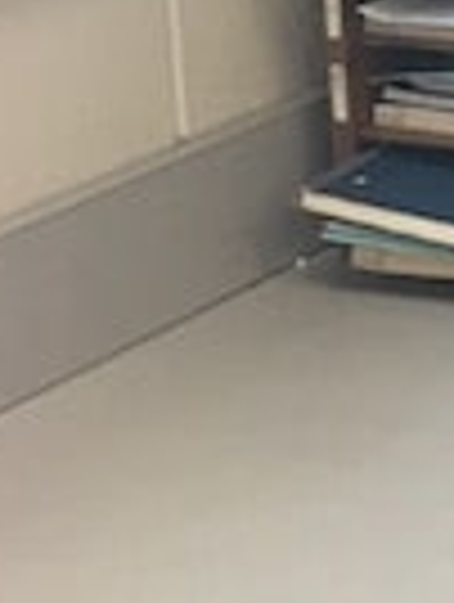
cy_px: -117
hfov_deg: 7.7
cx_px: 1245
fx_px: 3016
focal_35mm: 173
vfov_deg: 11.2
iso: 80
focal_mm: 4.15
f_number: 2.2
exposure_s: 1/30
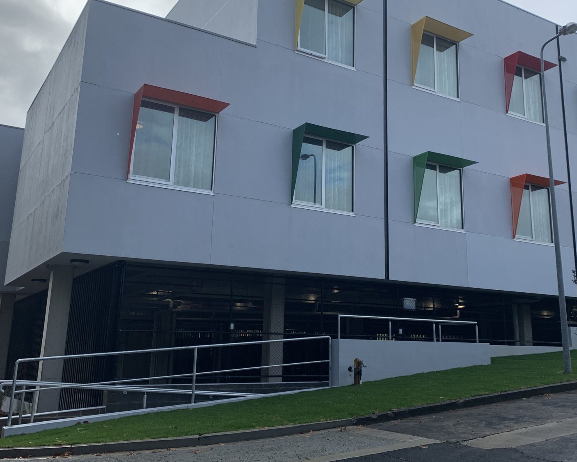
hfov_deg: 49.0
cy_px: 192
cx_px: 324
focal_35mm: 37
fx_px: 632
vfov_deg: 40.0
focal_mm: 4.25
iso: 25
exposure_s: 1/2481
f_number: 1.8
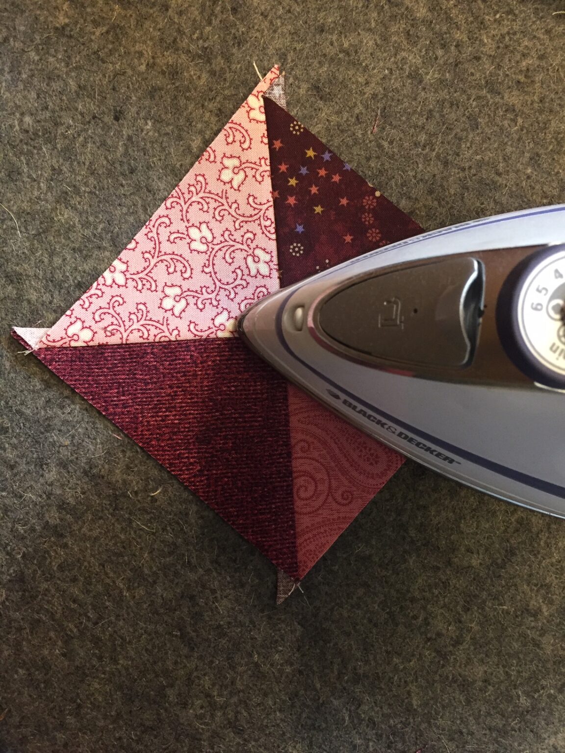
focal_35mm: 29
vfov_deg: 61.7
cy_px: 376
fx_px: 631
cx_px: 282
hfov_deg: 48.2
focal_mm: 4.15
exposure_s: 1/30
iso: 160
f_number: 2.2
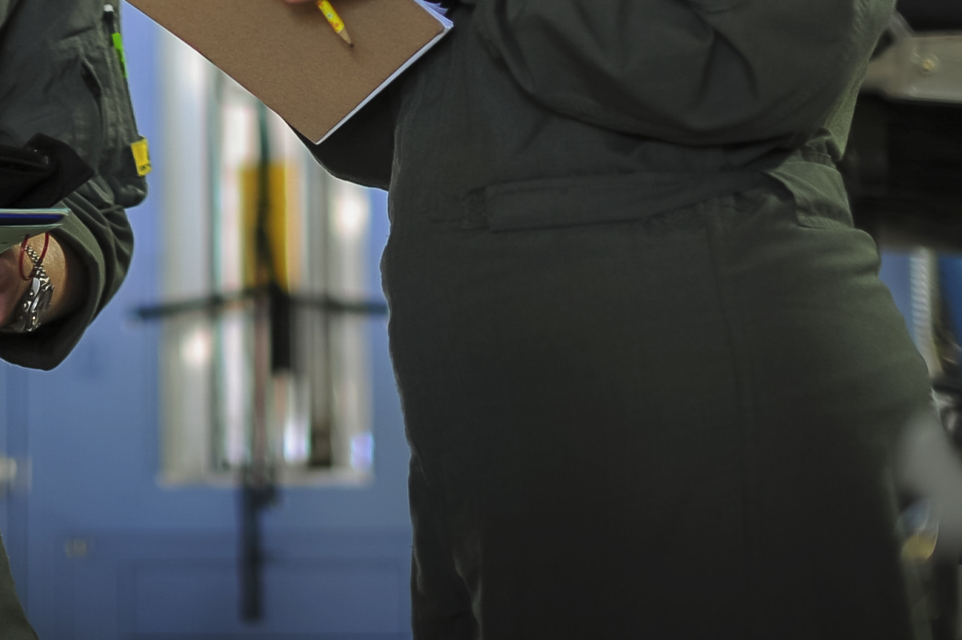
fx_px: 4219
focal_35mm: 158
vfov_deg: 8.5
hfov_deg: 12.8
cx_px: -54
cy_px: -366
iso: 100
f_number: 1.4
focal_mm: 50
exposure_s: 1/60
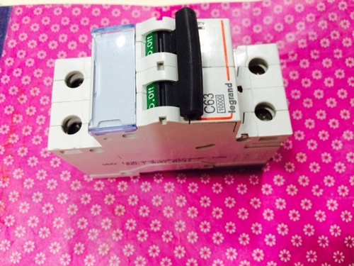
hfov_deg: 61.7
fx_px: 297
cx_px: 177
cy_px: 133
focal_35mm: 29
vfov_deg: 48.2
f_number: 2.2
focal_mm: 4.15
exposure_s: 1/33
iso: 80
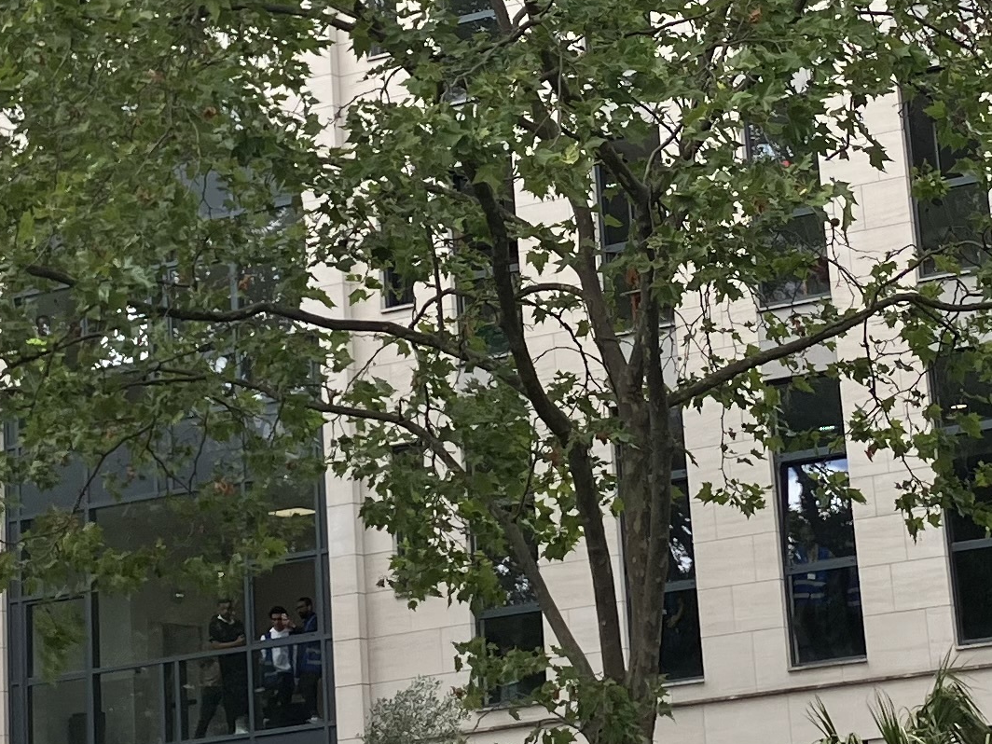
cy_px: 196
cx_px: 731
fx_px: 3038
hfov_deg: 18.4
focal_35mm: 106
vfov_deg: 13.9
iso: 32
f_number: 1.8
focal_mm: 3.99
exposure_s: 1/694
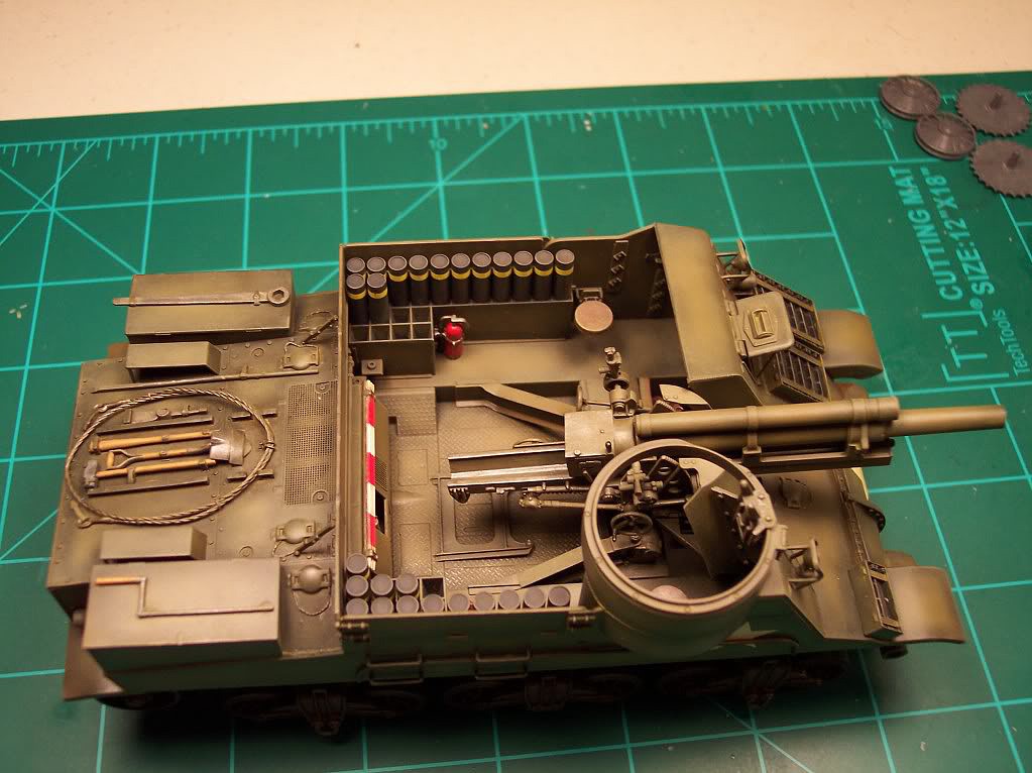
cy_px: 386
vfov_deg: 37.7
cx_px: 516
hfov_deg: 49.0
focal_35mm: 38
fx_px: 1132
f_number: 2.8
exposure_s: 1/90
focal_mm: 8
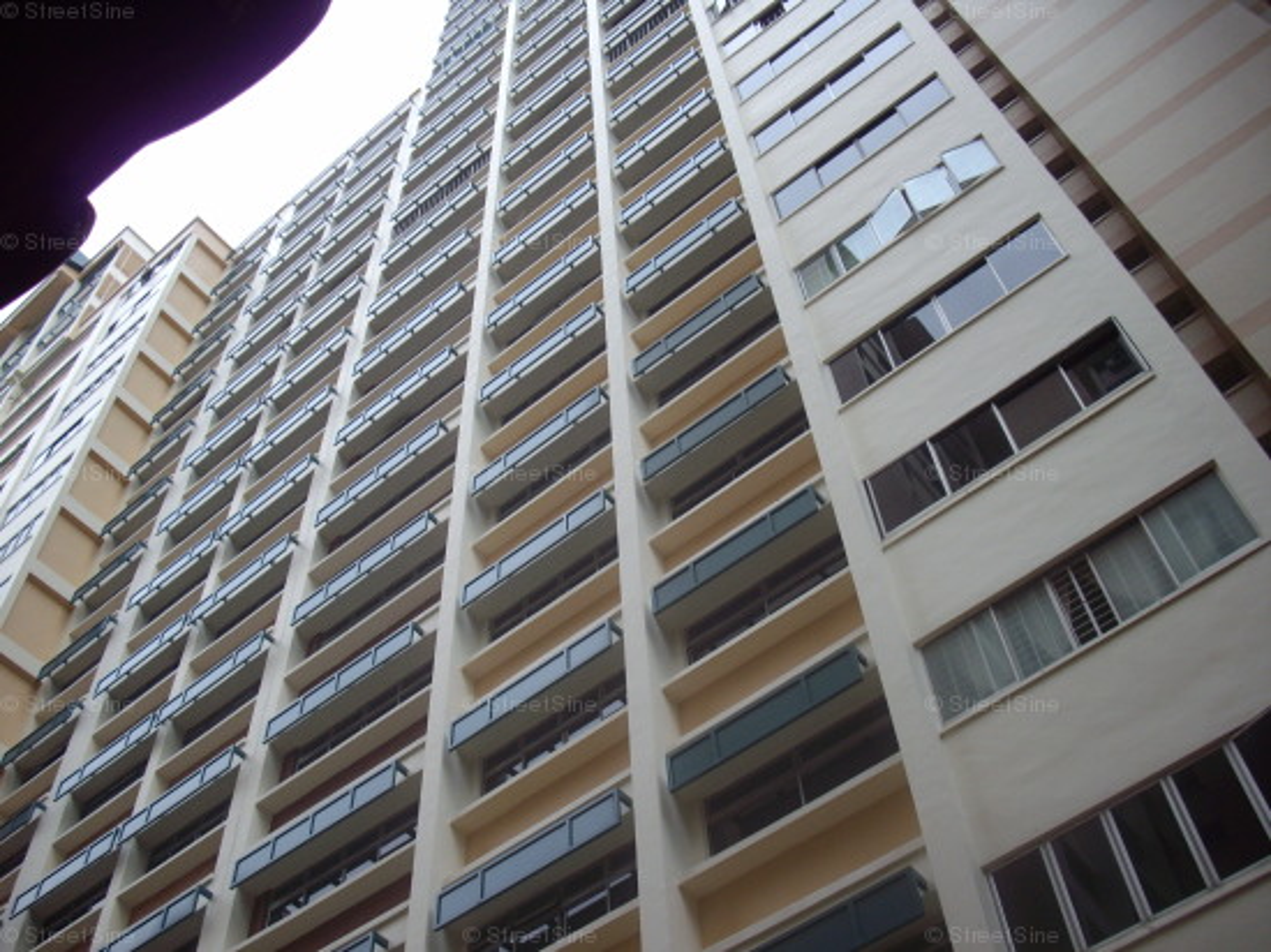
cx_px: 636
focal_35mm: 37
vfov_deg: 38.6
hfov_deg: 50.2
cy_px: 476
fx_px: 1358
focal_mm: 6.2
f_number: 2.8
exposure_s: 1/80
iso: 80
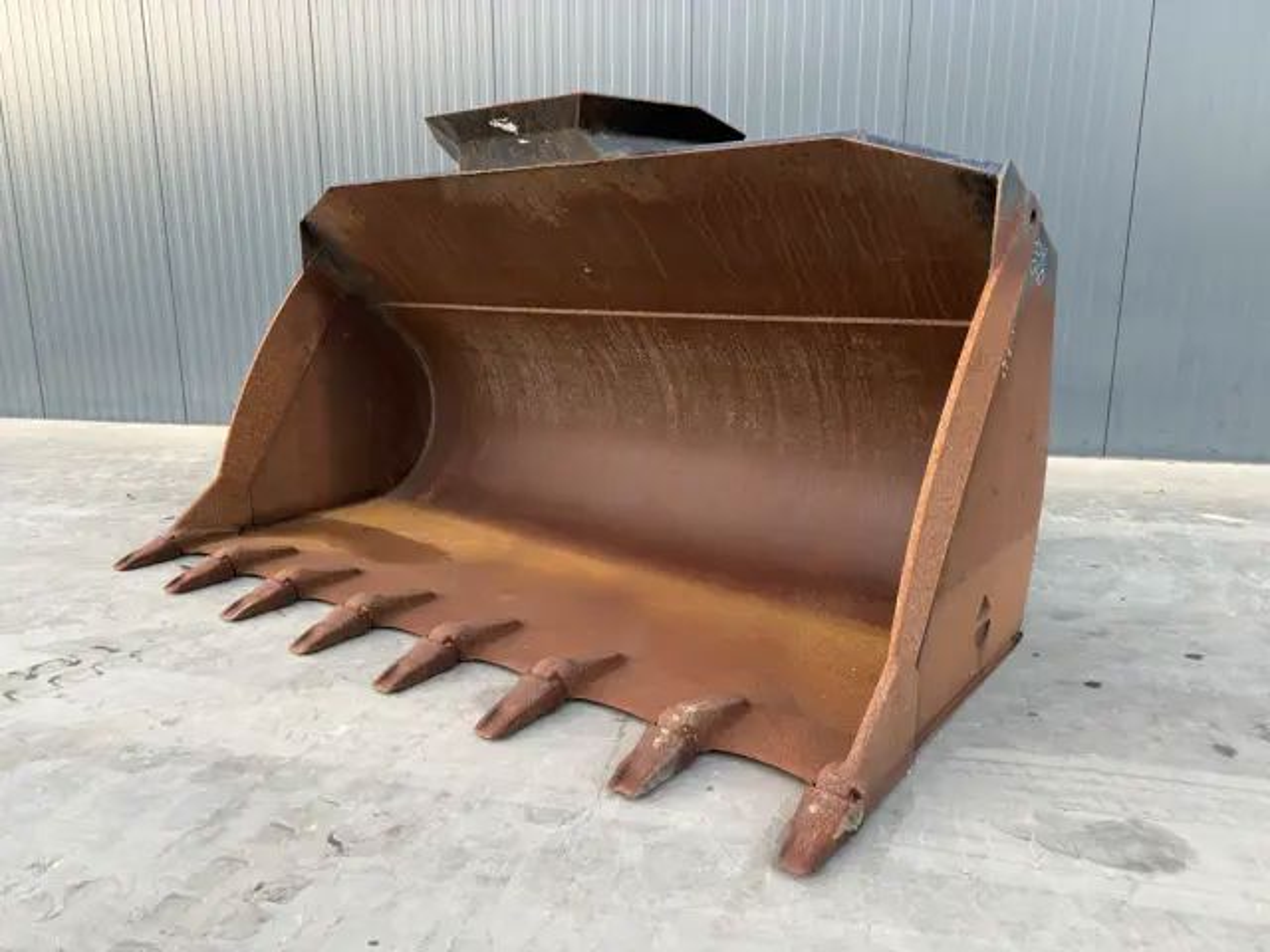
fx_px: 881
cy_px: 476
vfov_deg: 56.8
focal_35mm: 24
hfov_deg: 71.6
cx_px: 635
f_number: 1.78
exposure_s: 1/64
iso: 100
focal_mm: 6.76
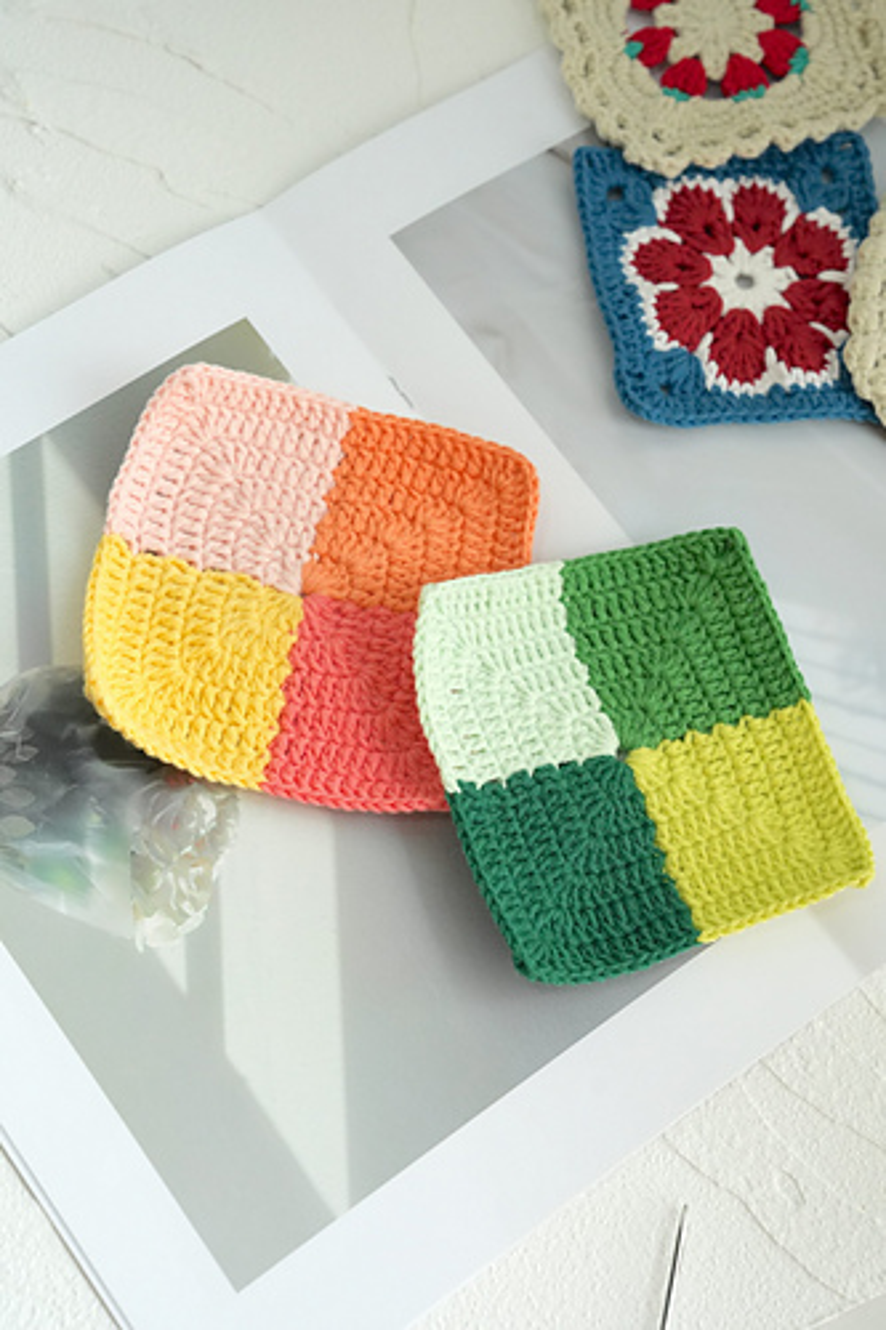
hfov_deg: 20.6
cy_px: 665
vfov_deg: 30.5
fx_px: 2438
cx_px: 443
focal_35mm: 66
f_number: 6.3
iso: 3200
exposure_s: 1/500
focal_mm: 66
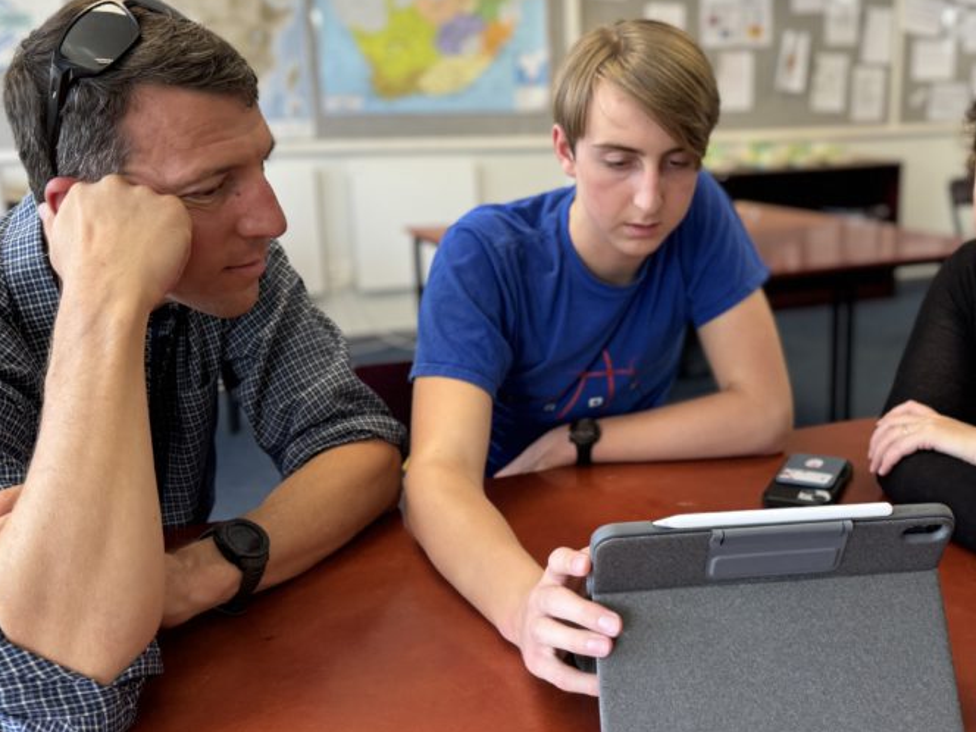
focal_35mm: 37
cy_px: 313
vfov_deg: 38.6
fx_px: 1043
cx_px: 623
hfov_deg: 49.5
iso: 80
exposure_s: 1/100
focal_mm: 6.76
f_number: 1.78
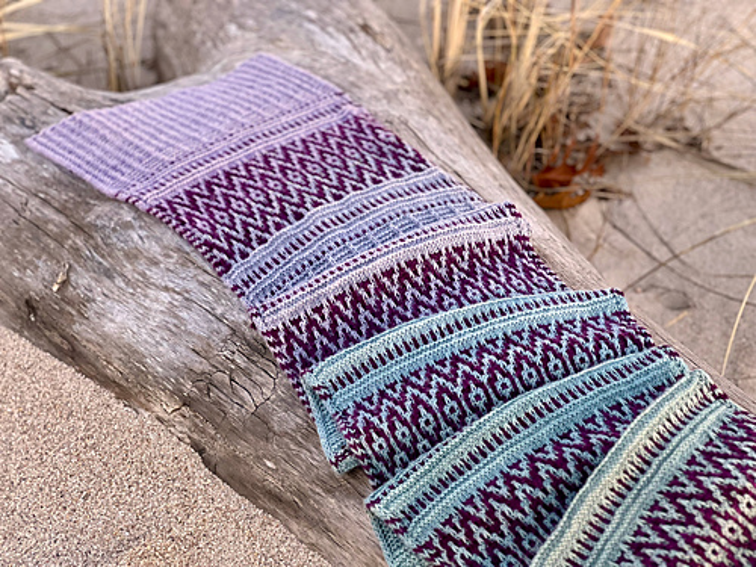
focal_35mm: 77
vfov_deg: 19.1
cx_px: 378
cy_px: 284
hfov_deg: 25.3
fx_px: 1682
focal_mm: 9
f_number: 2.8
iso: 250
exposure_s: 1/83
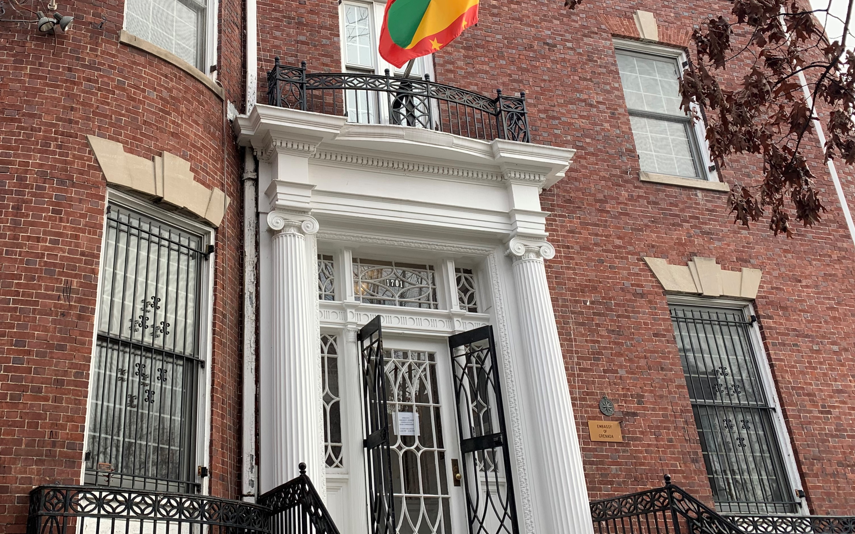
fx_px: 839
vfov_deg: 35.1
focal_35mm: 36
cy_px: 193
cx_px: 304
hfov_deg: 53.2
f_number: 1.8
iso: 25
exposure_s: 1/252
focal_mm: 4.25
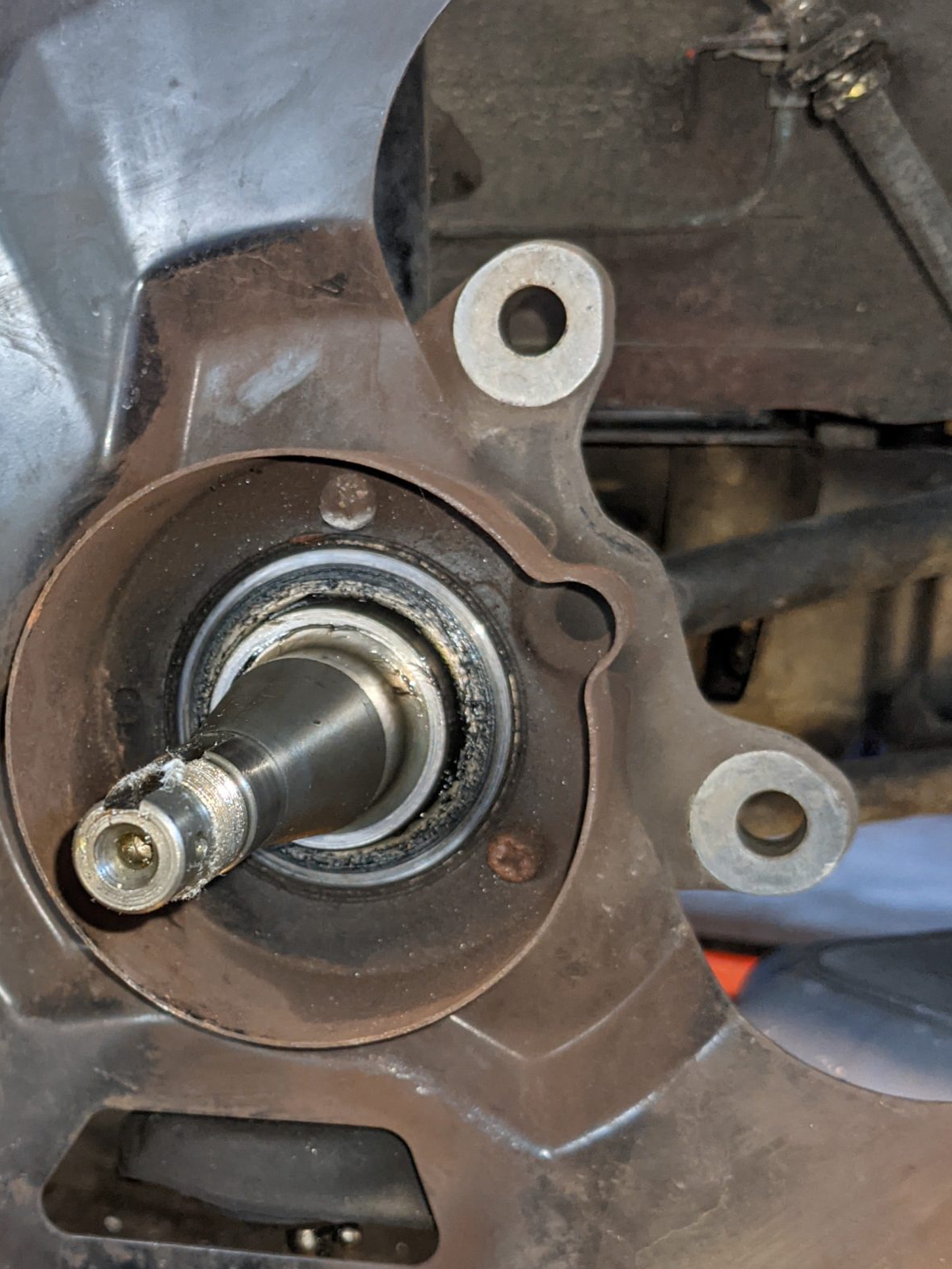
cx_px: 213
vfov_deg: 42.7
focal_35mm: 44
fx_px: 1614
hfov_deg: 32.1
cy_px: 777
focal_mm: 4.38
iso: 263
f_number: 1.73
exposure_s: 1/60
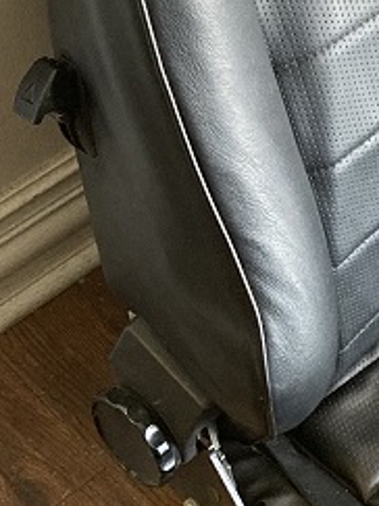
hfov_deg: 12.4
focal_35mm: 116
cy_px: 135
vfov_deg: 16.9
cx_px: 481
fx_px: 1695
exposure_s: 1/60
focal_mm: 3.99
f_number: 1.8
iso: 320
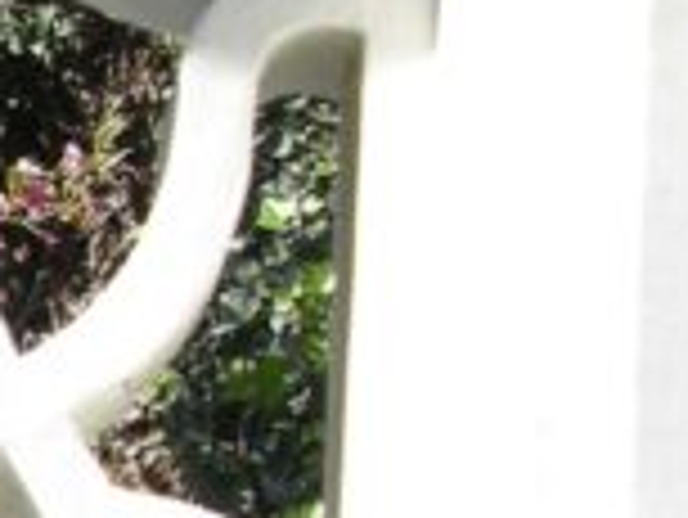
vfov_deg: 3.2
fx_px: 9329
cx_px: -1048
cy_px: 734
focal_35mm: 469
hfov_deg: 4.1
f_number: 5.9
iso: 50
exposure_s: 1/103
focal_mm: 17.8
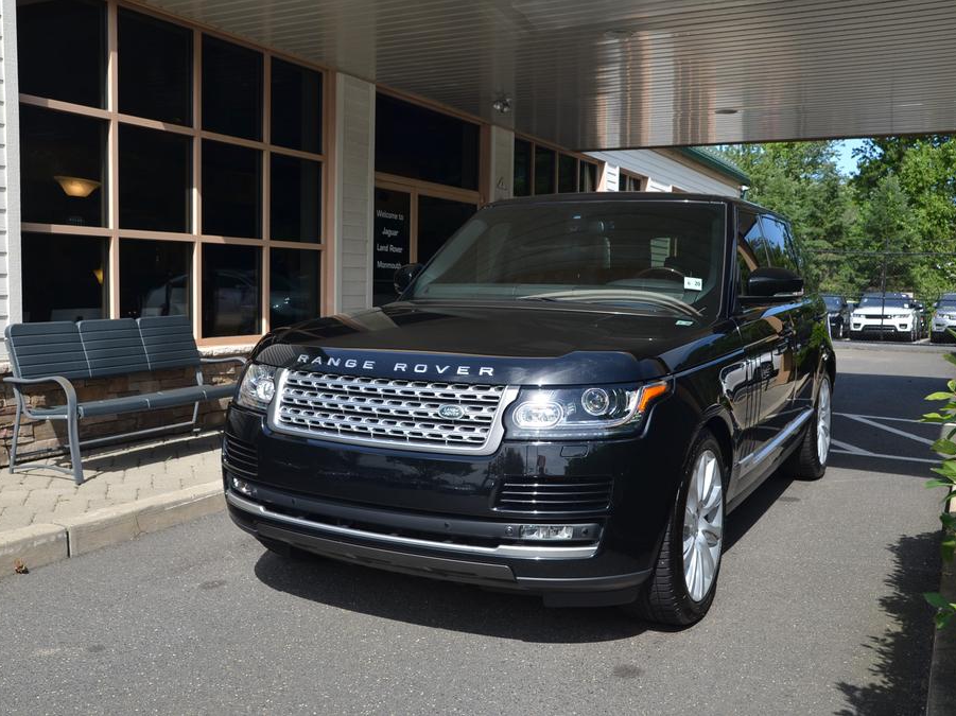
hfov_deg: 51.4
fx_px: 994
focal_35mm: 36
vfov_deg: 39.6
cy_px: 357
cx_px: 462
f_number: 6.3
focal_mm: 22
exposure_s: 1/160
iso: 100
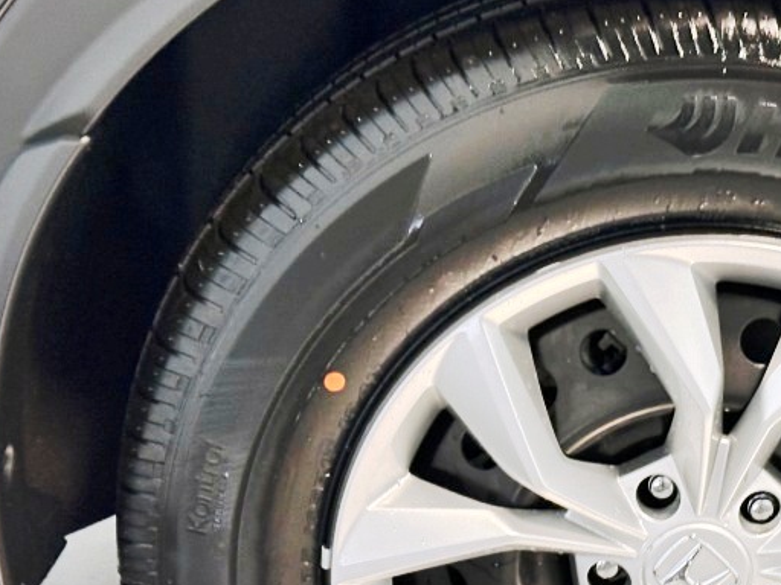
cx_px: 641
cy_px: 497
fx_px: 2166
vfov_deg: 15.3
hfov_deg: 20.2
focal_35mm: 96
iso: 400
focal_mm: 6.86
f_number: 1.78
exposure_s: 1/30
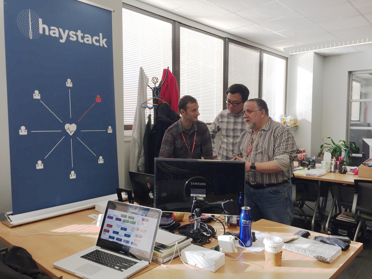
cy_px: 140
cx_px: 186
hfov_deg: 61.7
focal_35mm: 29
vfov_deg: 48.2
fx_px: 312
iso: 40
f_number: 2.2
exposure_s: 1/120
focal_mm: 4.15
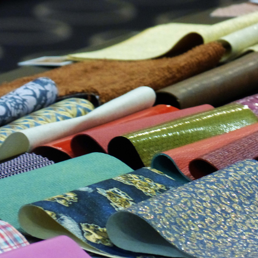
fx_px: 5810
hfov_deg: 2.5
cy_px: 129
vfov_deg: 2.5
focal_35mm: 689
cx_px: 139
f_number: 5.1
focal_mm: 105.1
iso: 1000
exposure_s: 1/15
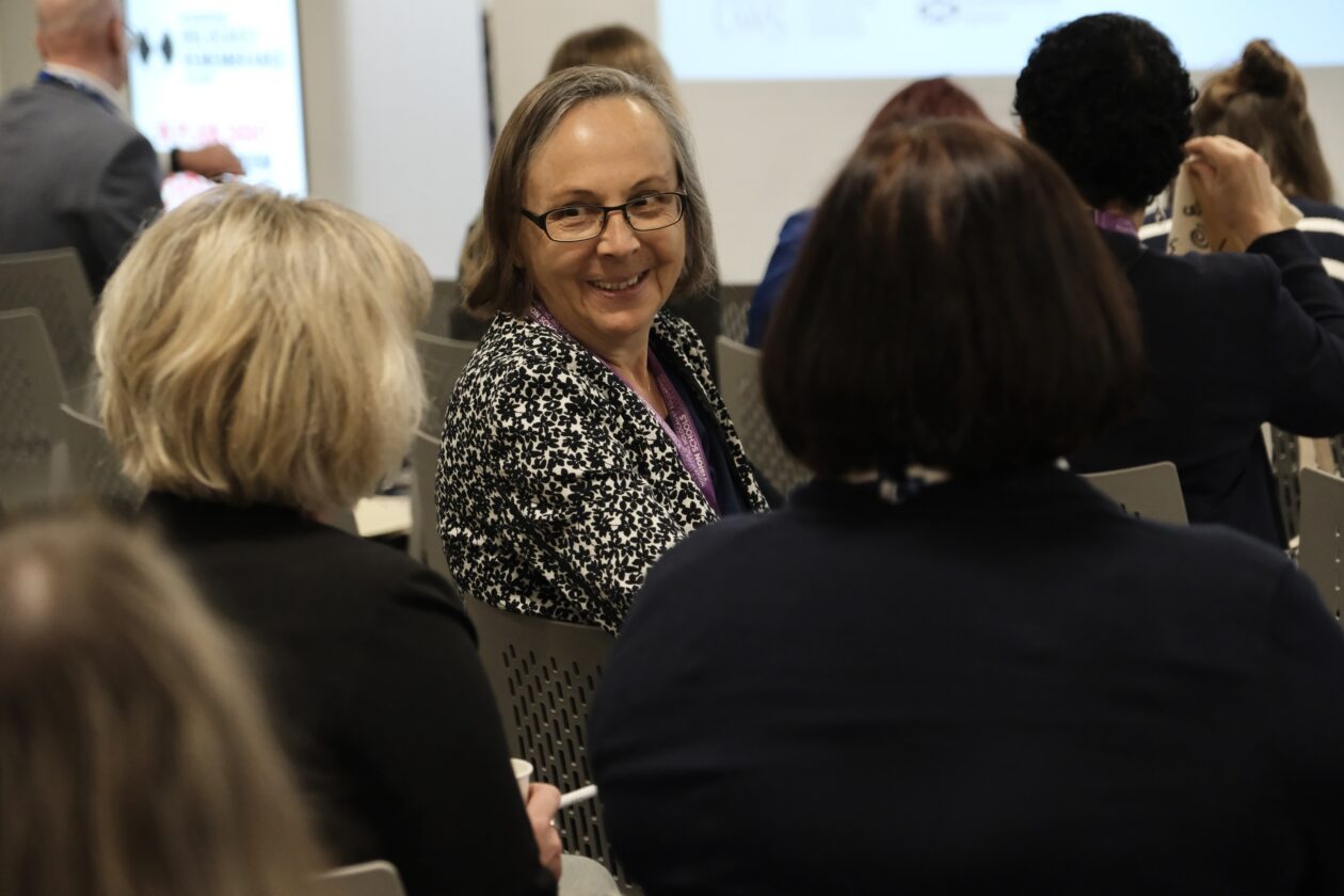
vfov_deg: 16.5
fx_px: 3098
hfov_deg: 24.5
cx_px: 672
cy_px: 448
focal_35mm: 83
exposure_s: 1/200
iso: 4000
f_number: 2.8
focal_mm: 55
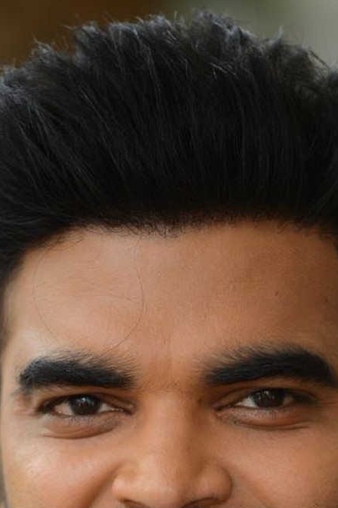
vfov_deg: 4.4
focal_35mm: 465
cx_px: 180
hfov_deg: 3.0
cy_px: 585
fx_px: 6555
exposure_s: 1/125
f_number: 11
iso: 125
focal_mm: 200
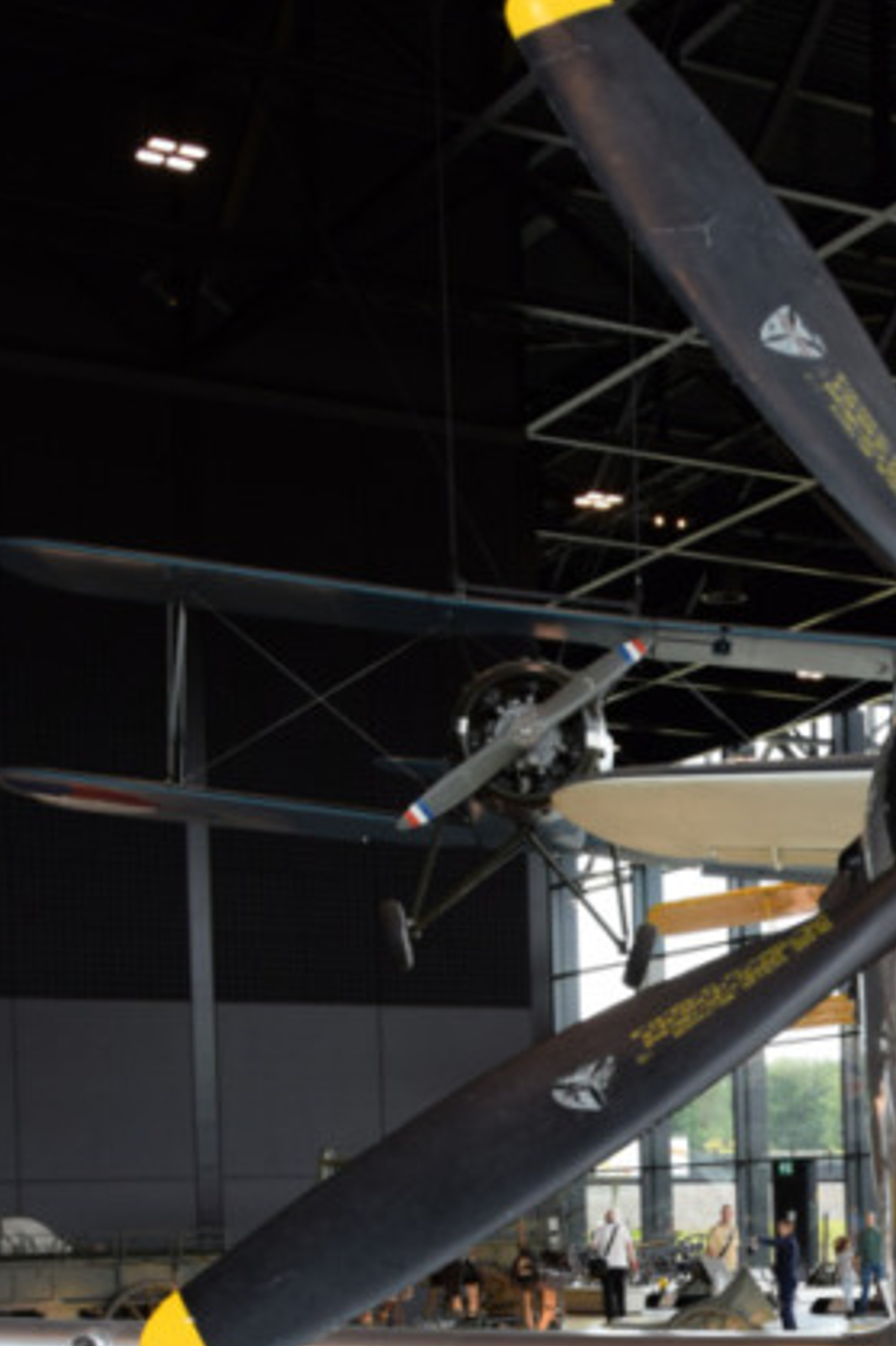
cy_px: 1205
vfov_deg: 29.3
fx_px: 2466
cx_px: 1052
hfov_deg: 19.5
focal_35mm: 66
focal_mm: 18
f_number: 5.6
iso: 320
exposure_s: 1/60
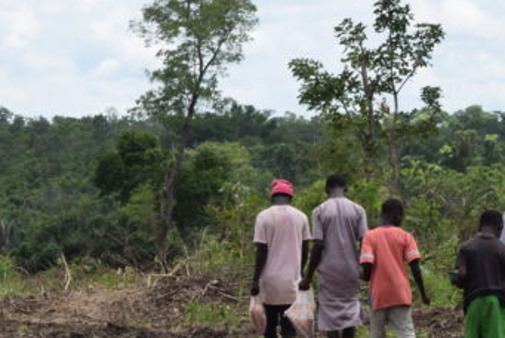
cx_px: -107
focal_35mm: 216
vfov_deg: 6.4
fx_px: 3032
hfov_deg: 9.4
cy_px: 308
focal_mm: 48
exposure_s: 1/200
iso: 100
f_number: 9
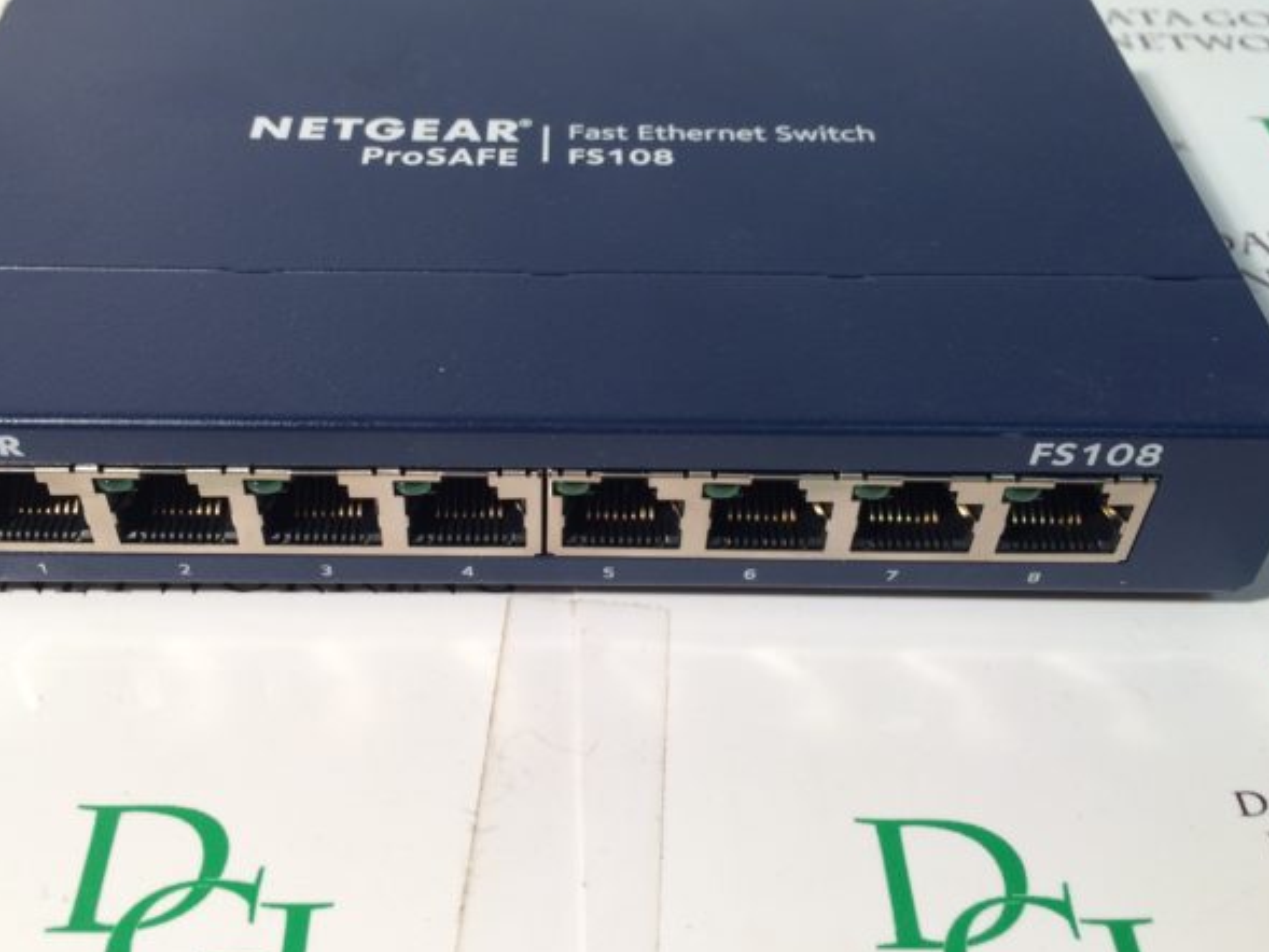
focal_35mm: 37
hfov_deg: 50.0
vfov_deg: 38.5
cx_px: 552
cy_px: 364
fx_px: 1357
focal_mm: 4.15
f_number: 2.2
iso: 40
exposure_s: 1/60
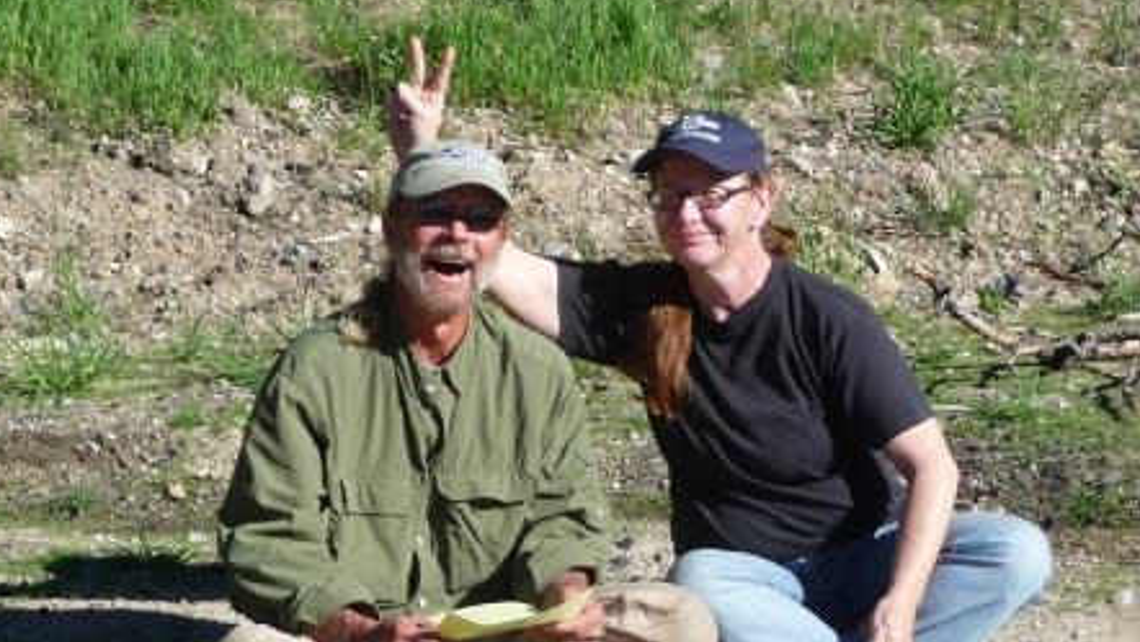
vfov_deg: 11.3
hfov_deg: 20.0
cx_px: 565
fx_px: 3236
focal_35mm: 107
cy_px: 418
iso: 100
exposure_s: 1/500
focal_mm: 9.8
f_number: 4.4
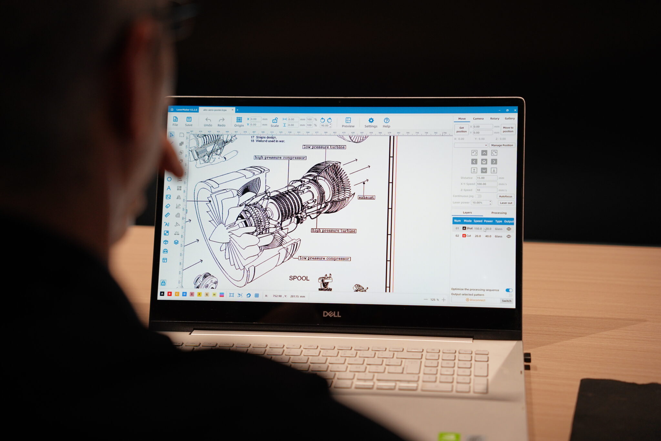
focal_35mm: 70
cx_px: 330
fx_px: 1285
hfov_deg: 28.8
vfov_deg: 19.5
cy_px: 220
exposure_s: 1/250
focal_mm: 70
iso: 800
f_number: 2.8
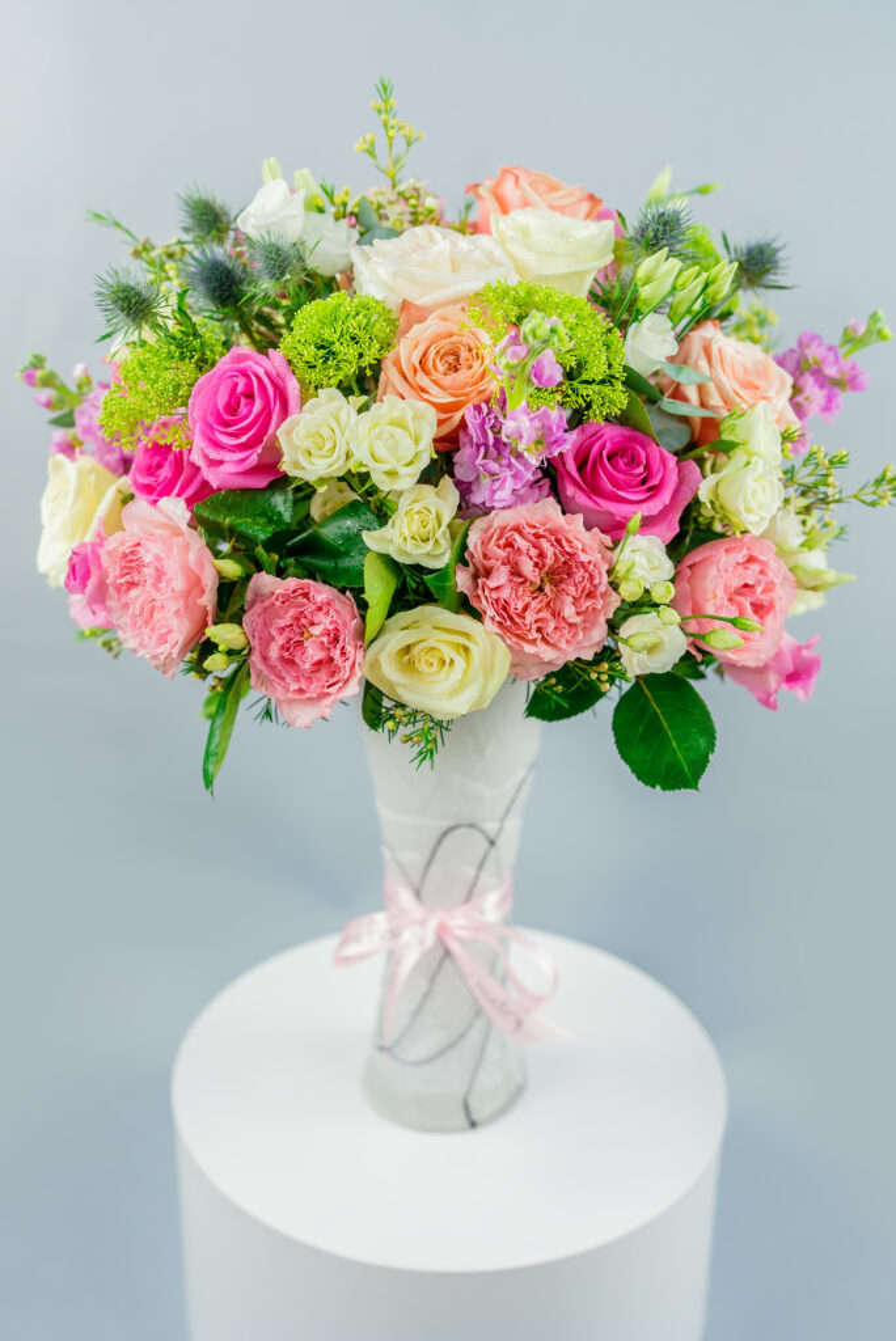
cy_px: 670
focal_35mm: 35
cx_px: 448
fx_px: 1305
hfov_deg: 37.9
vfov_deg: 54.4
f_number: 2.8
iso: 320
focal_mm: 35
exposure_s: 1/125
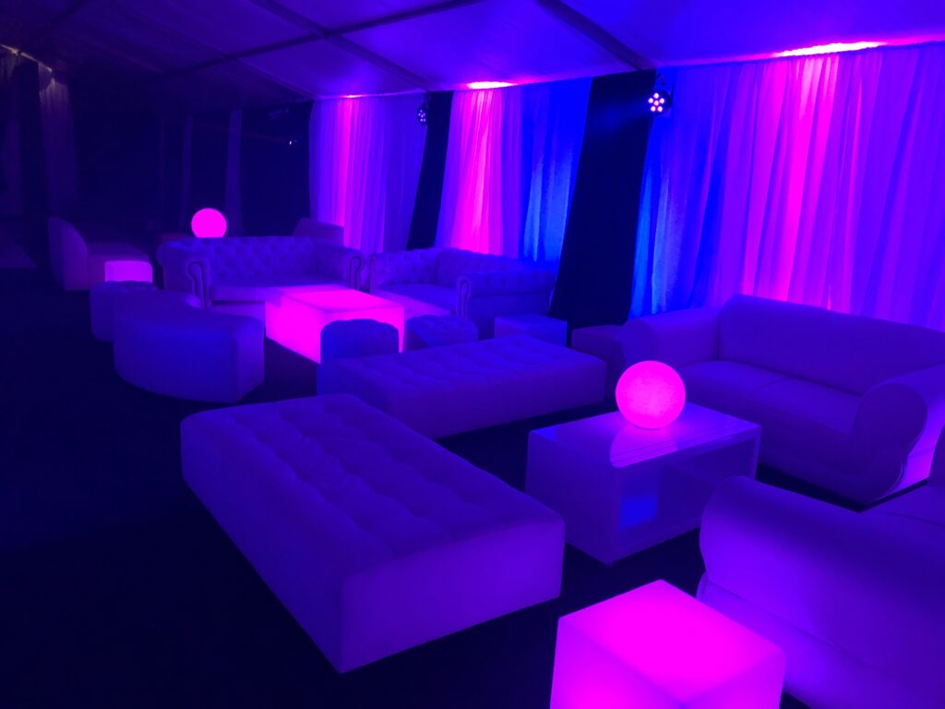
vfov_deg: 49.7
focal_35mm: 28
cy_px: 354
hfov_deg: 63.4
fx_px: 764
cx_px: 472
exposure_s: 1/7
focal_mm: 3.99
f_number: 1.8
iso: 100
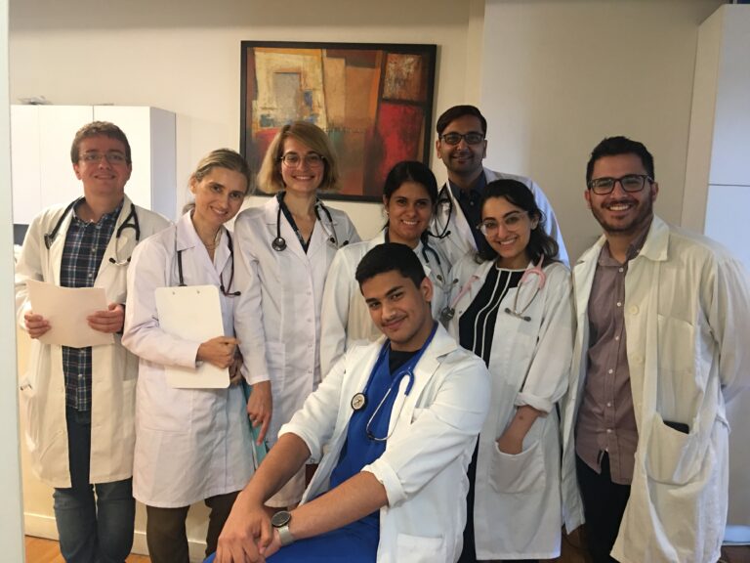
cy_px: 282
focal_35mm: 29
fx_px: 628
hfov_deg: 61.7
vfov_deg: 48.2
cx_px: 375
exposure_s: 1/8
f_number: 2.2
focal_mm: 4.15
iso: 100
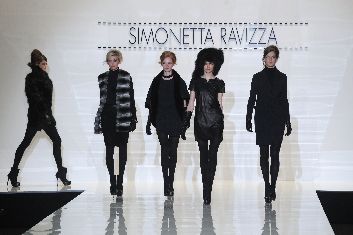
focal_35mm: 200
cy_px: 118
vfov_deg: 6.9
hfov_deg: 10.3
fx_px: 1960
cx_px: 176
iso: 1250
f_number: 5
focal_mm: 200
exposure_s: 1/500
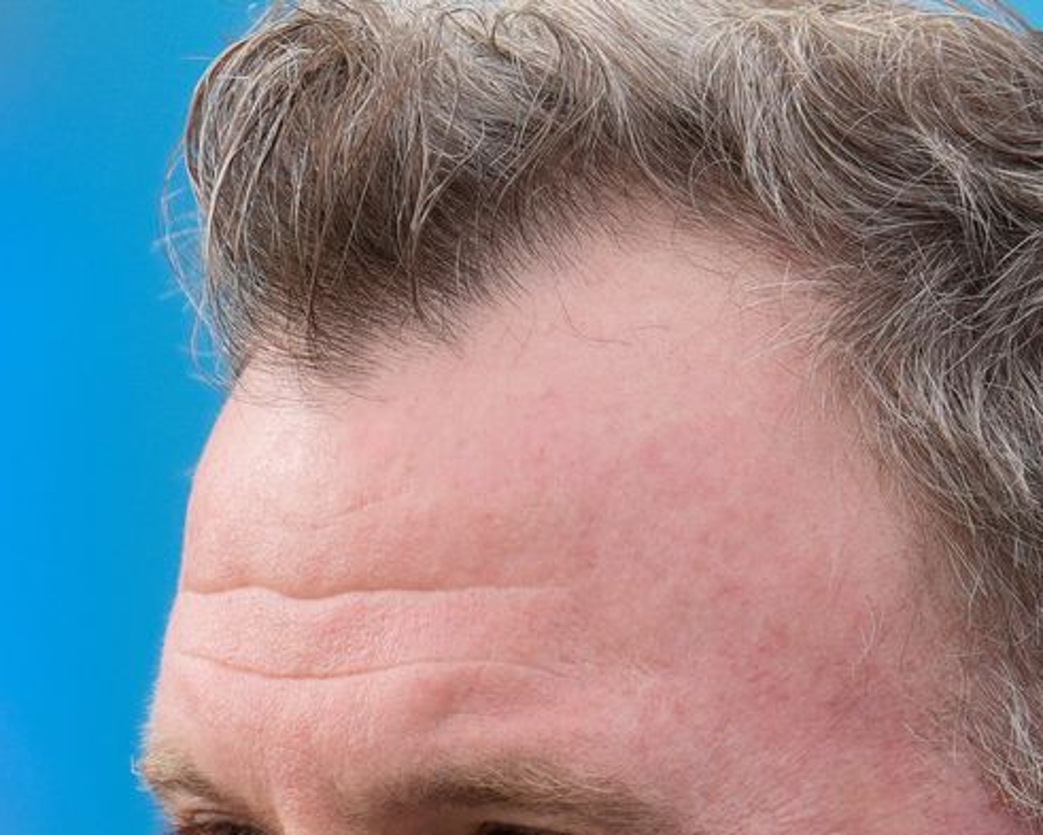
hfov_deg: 0.8
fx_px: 72525
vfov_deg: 0.7
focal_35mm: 2349
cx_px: -618
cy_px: 1178
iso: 500
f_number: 4
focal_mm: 600
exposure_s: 1/1600
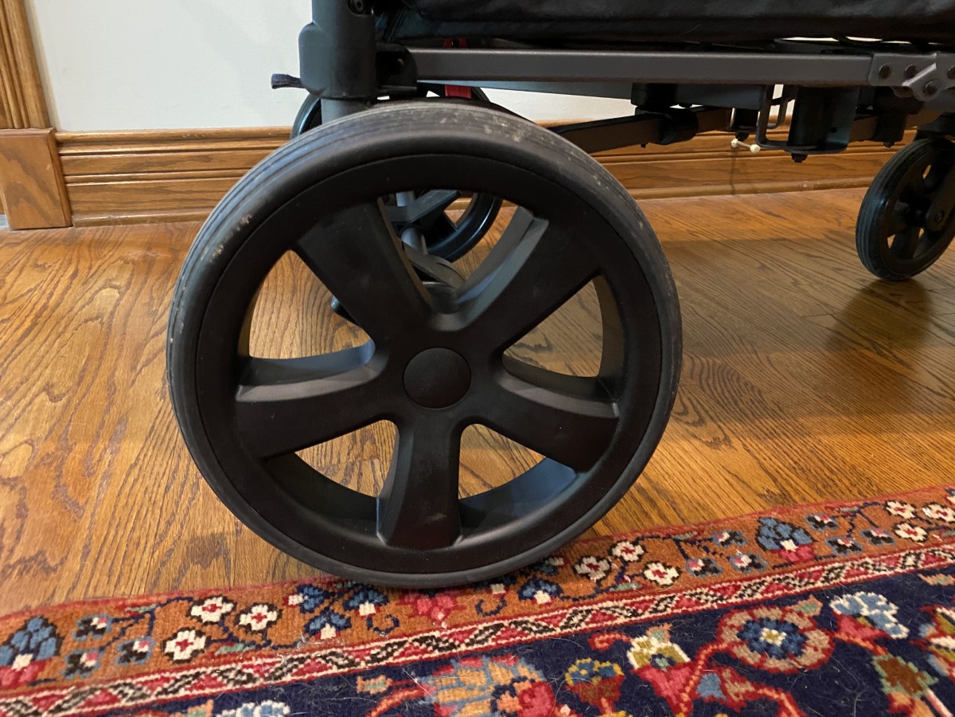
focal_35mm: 26
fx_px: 717
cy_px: 358
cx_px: 478
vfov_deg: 53.1
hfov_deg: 67.3
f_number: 1.8
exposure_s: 1/30
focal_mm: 4.25
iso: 1000
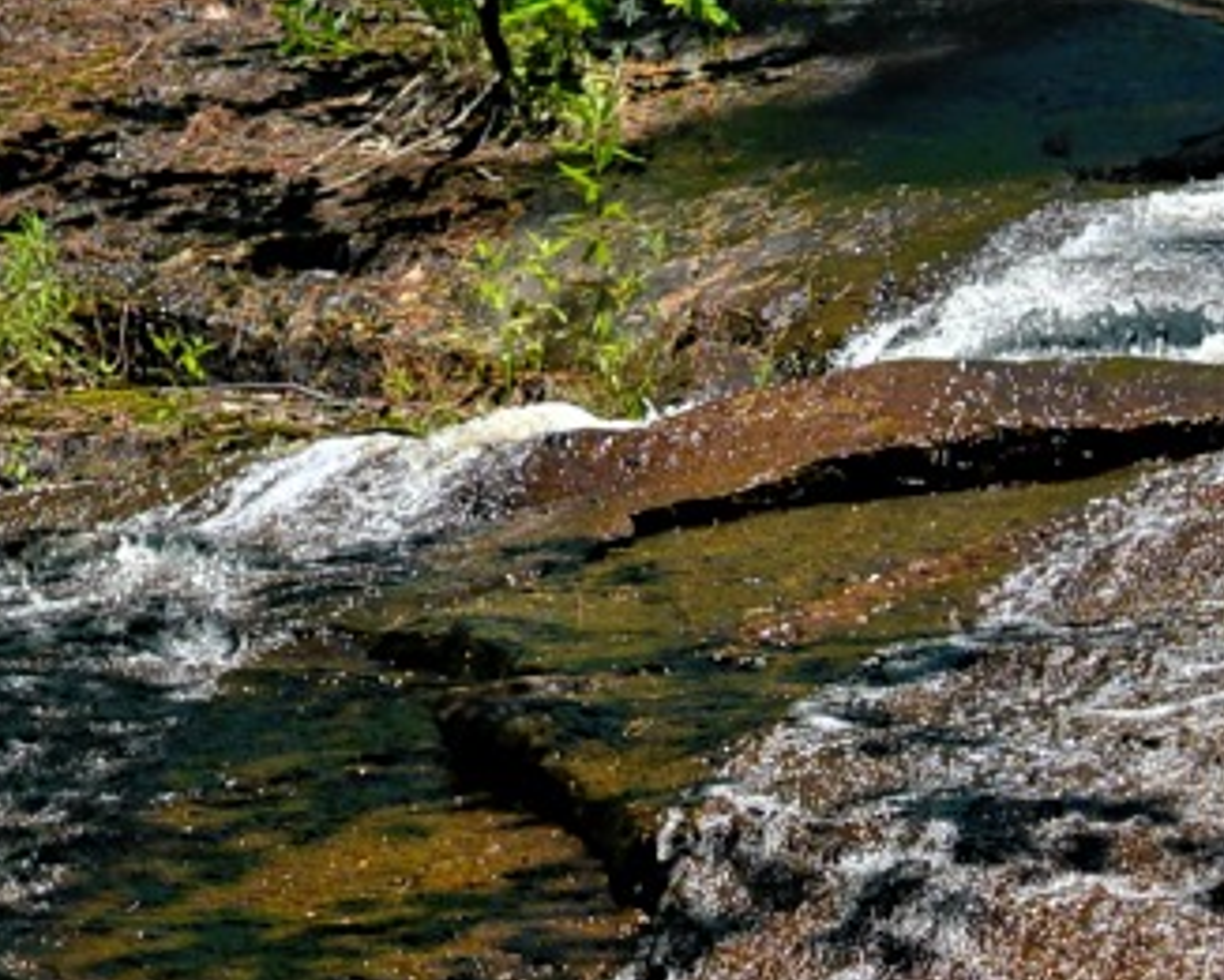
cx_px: 1979
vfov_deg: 5.9
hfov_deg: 7.3
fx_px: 9385
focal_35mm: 259
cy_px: 1579
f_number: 5.6
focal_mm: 50
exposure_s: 1/3200
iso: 400
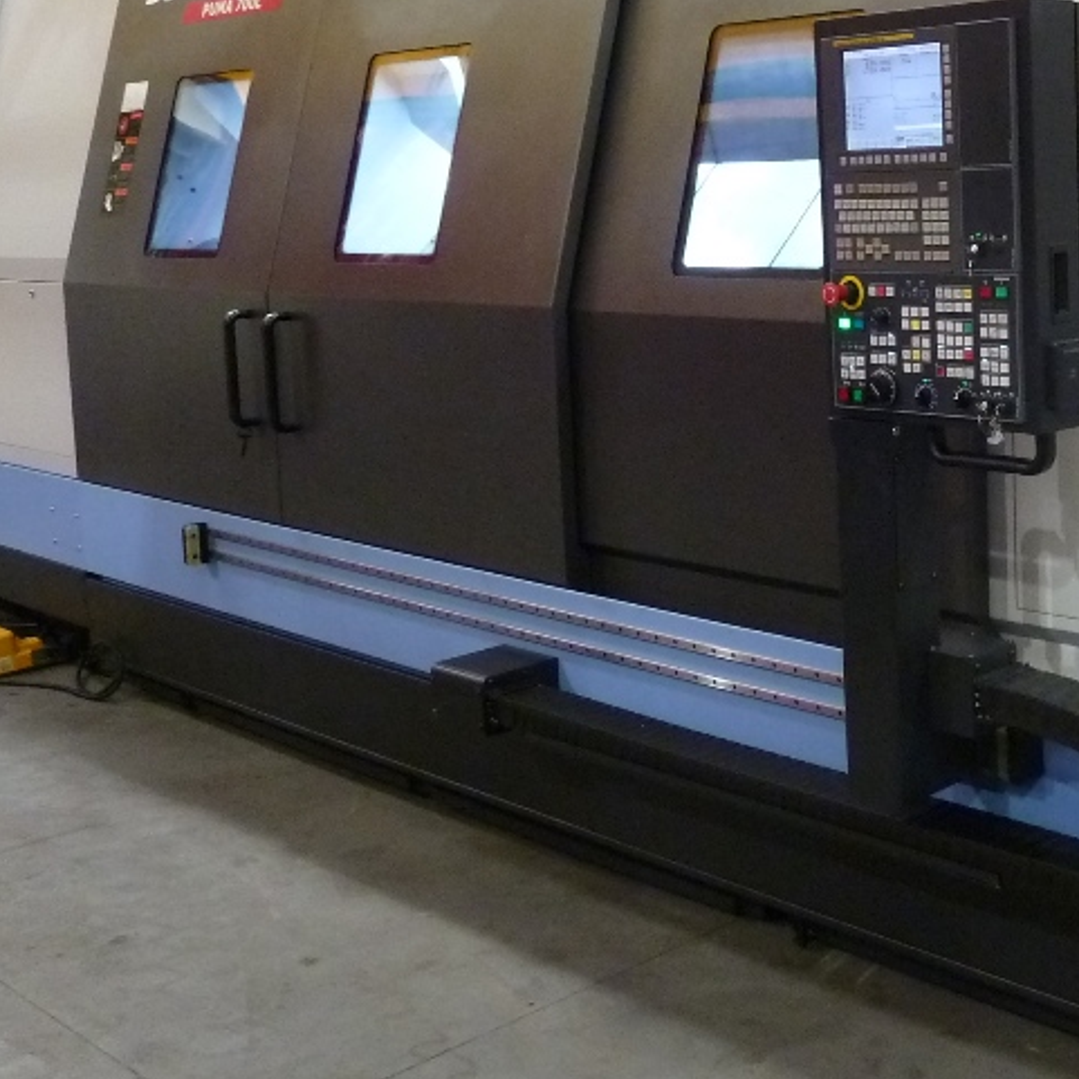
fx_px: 1657
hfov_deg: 34.3
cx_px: 947
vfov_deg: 35.8
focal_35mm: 47
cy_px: 402
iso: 400
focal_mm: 4.1
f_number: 3.3
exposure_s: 1/25
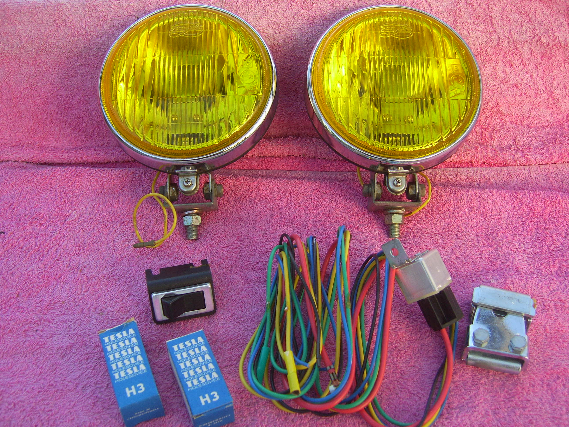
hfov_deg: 49.0
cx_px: 284
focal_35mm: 38
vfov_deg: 37.7
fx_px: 625
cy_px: 214
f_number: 2.8
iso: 50
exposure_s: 1/100
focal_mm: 7.8
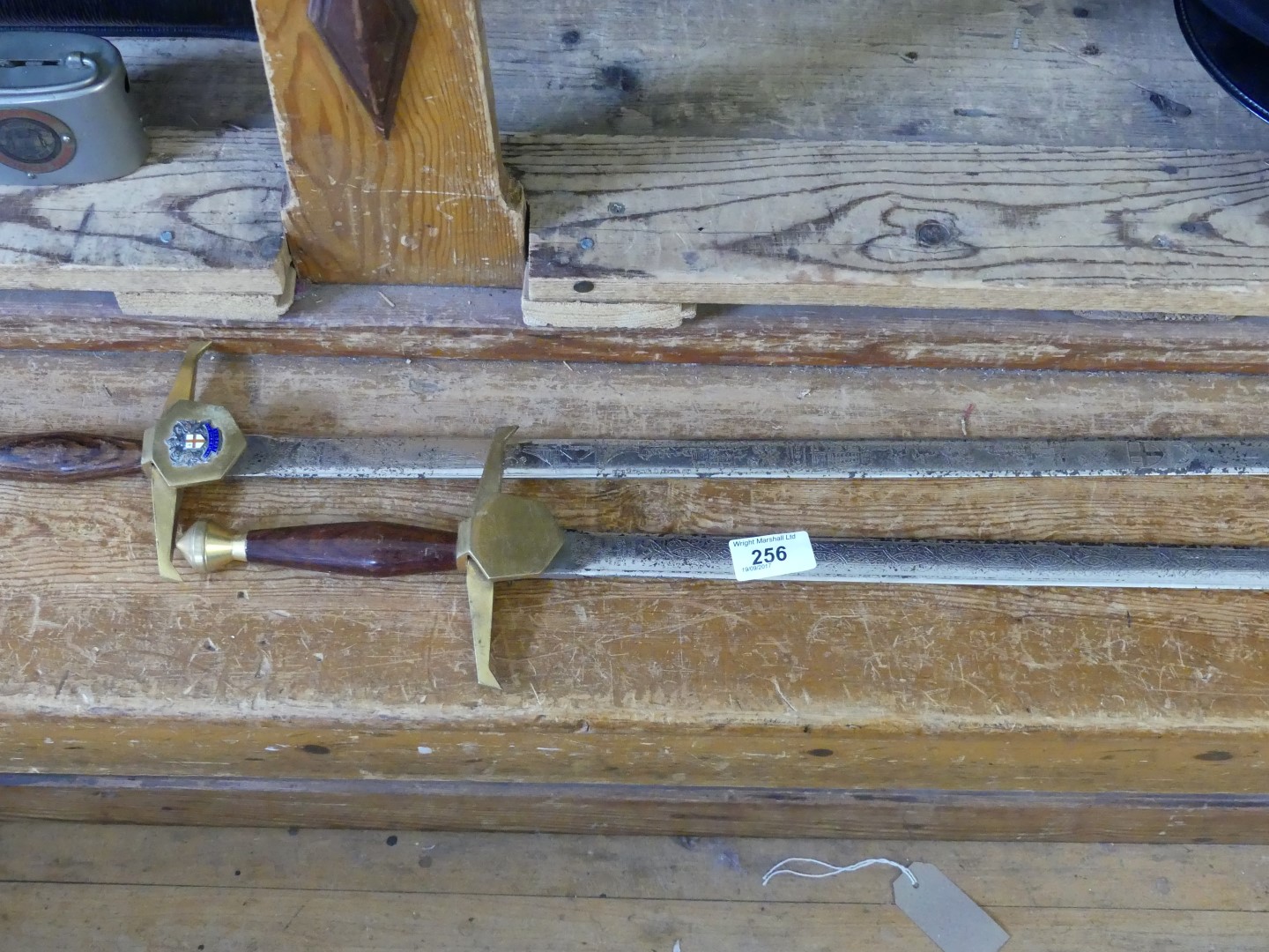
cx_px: 634
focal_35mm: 45
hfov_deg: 42.1
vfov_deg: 32.2
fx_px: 1650
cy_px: 476
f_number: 2.8
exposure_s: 1/80
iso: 1250
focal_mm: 8.1
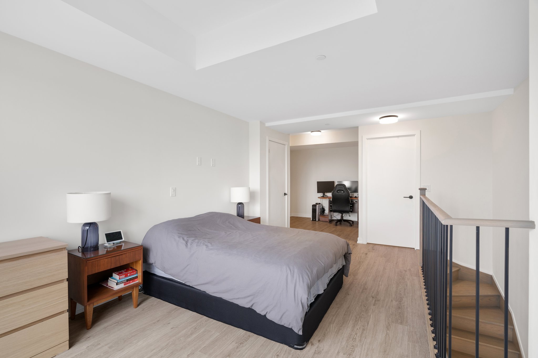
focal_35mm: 16
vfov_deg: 73.7
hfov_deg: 96.7
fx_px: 239
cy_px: 179
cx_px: 269
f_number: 7.1
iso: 320
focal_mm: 16
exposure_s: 1/5
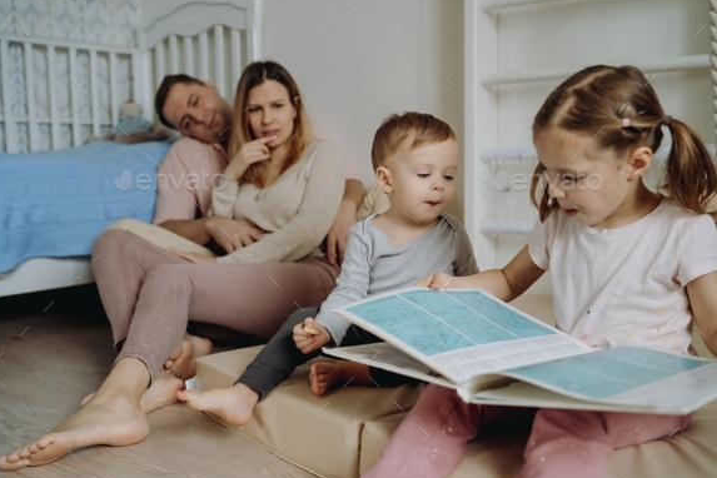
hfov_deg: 53.1
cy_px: 240
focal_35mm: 36
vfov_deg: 36.9
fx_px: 717
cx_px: 355
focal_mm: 35
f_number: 2.5
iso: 1600
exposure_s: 1/125
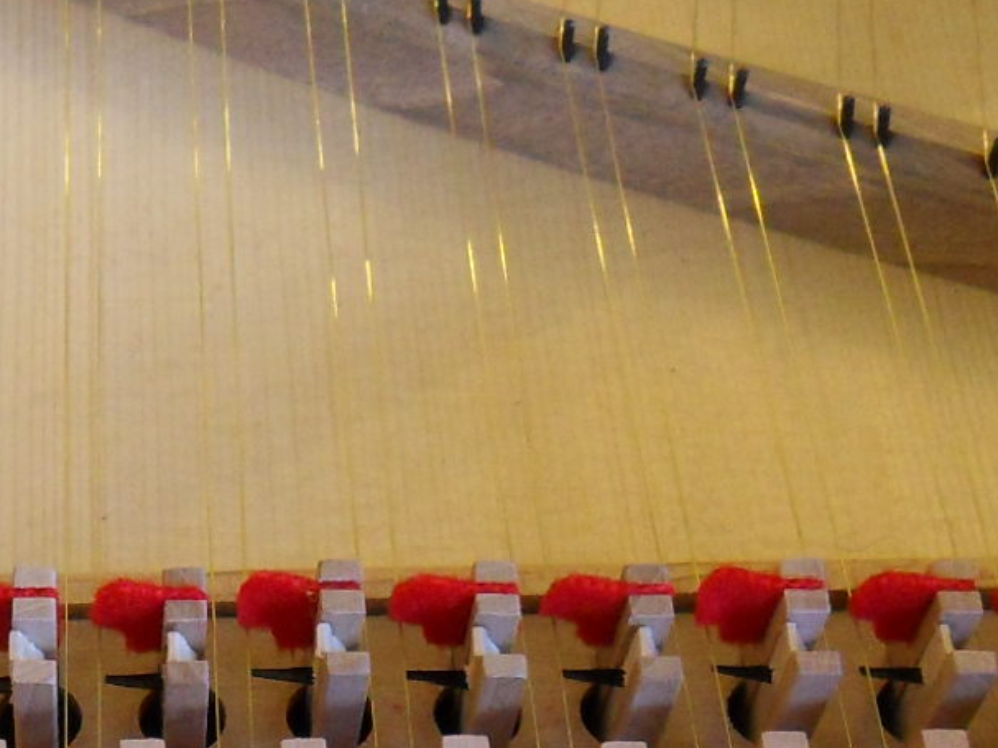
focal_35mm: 81
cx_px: 168
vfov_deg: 17.8
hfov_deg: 23.7
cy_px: 743
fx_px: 2335
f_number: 3.3
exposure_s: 1/30
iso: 240
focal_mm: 4.2
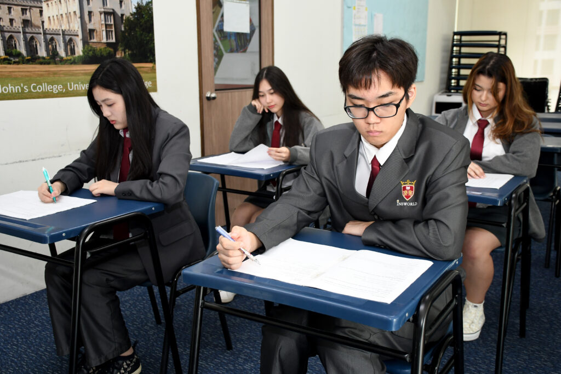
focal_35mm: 39
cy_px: 187
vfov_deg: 34.2
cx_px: 280
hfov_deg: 49.5
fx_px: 608
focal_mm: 26
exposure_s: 1/200
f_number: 4.5
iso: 1000
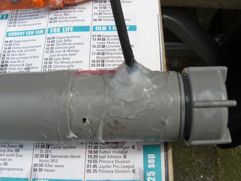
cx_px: 114
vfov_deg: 36.8
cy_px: 85
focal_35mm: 39
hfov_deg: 47.8
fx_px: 272
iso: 100
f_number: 4
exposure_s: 1/200
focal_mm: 6
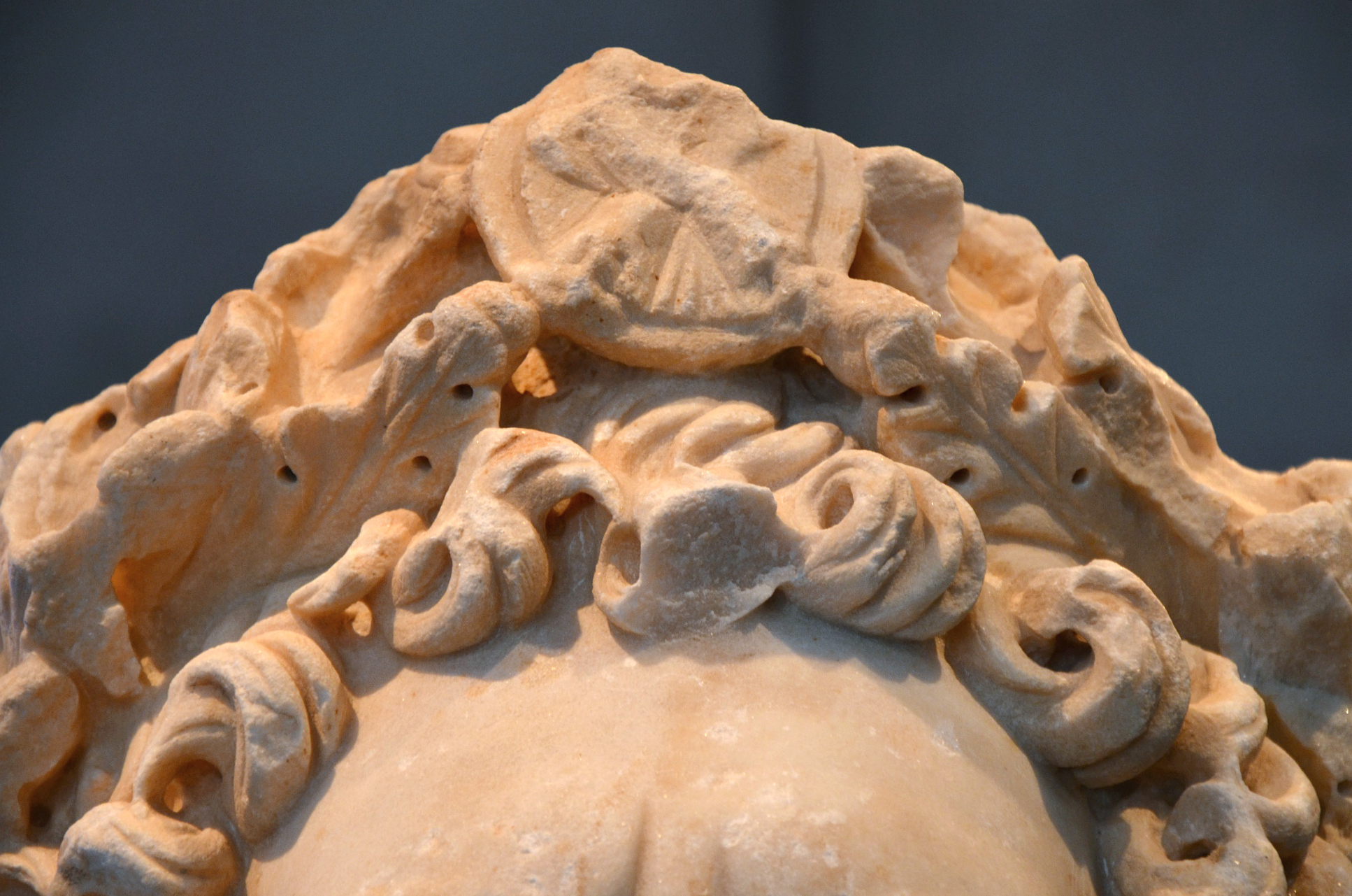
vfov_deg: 8.7
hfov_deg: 13.1
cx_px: 676
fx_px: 5903
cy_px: 448
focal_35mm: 158
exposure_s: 1/60
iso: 800
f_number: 5.6
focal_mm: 105
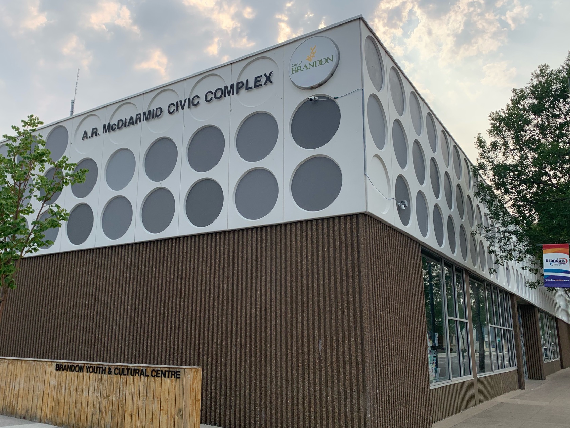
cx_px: 261
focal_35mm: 31
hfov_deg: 58.3
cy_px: 228
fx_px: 510
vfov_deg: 45.4
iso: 25
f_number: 1.8
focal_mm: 4.25
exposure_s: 1/1661
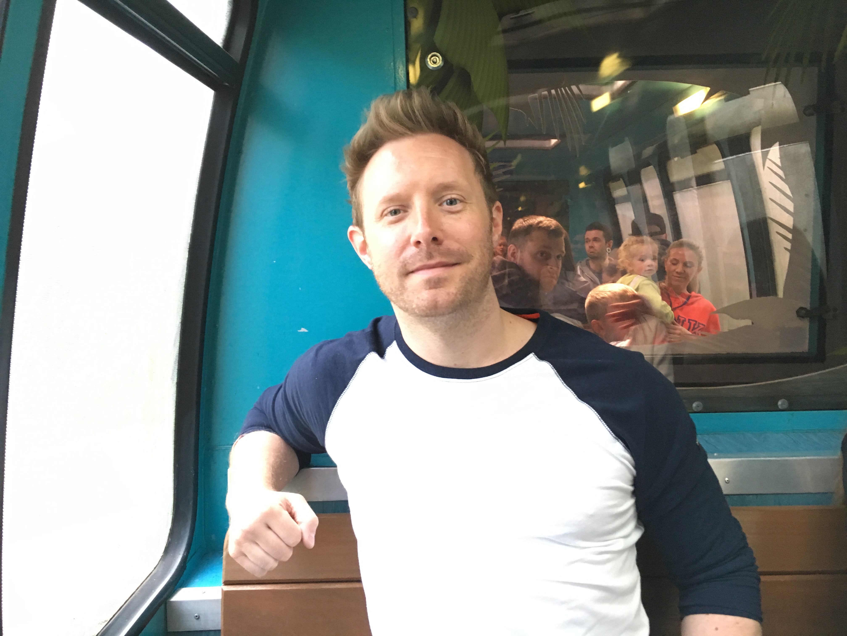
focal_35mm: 29
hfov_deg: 61.7
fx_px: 710
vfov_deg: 48.2
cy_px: 318
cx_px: 424
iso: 200
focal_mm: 4.15
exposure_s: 1/33
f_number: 2.2
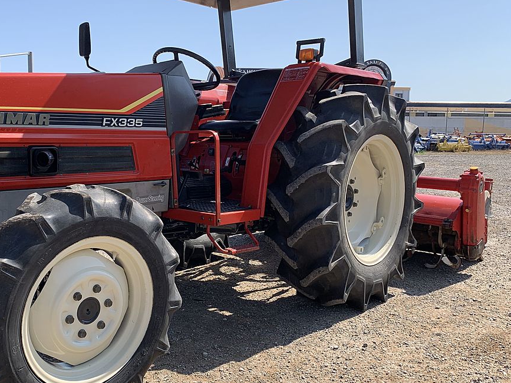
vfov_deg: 39.6
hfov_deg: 50.5
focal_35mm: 36
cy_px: 203
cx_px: 171
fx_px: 531
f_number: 1.8
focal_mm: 4.25
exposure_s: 1/1610
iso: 25
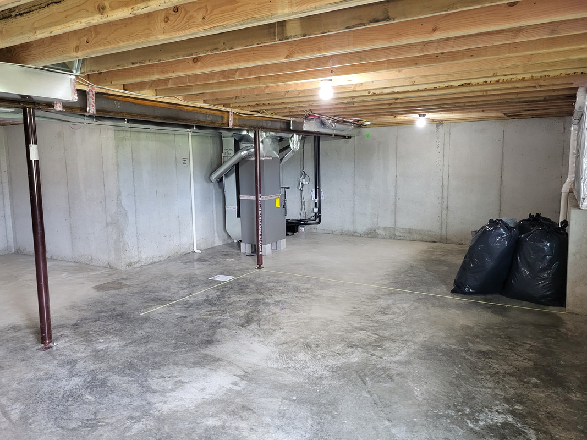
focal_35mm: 26
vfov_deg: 53.1
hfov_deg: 67.3
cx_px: 294
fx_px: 441
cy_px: 220
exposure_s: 1/40
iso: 400
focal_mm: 5.4
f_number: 1.8
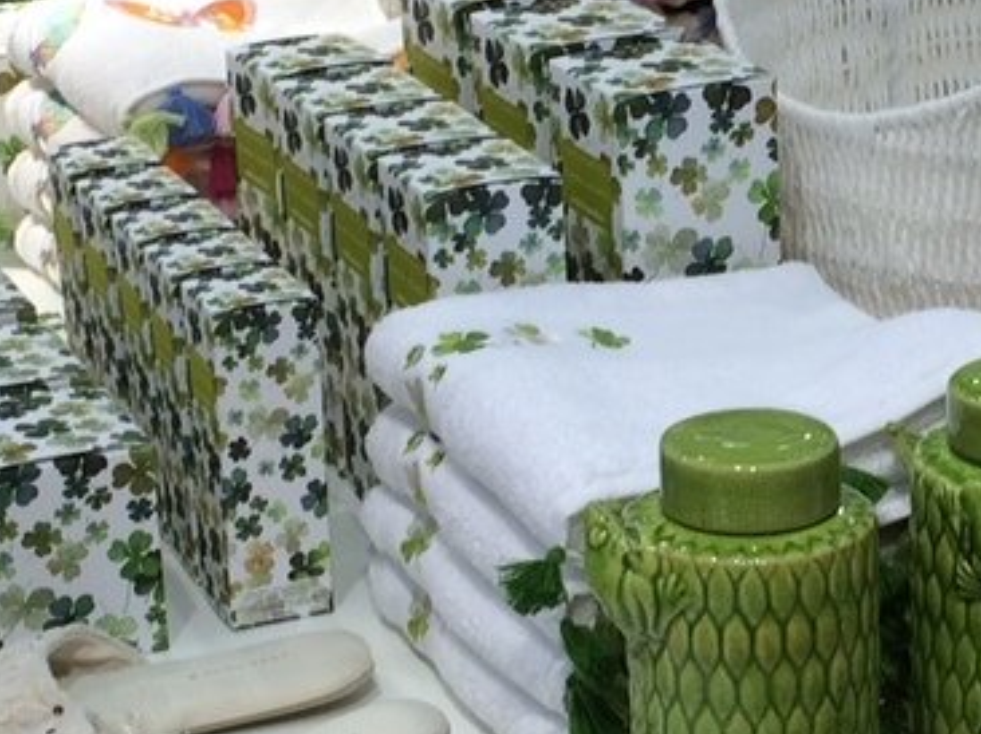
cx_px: 911
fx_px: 3144
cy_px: 351
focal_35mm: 111
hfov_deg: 17.4
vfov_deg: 13.3
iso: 40
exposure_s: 1/100
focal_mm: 4.15
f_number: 2.2
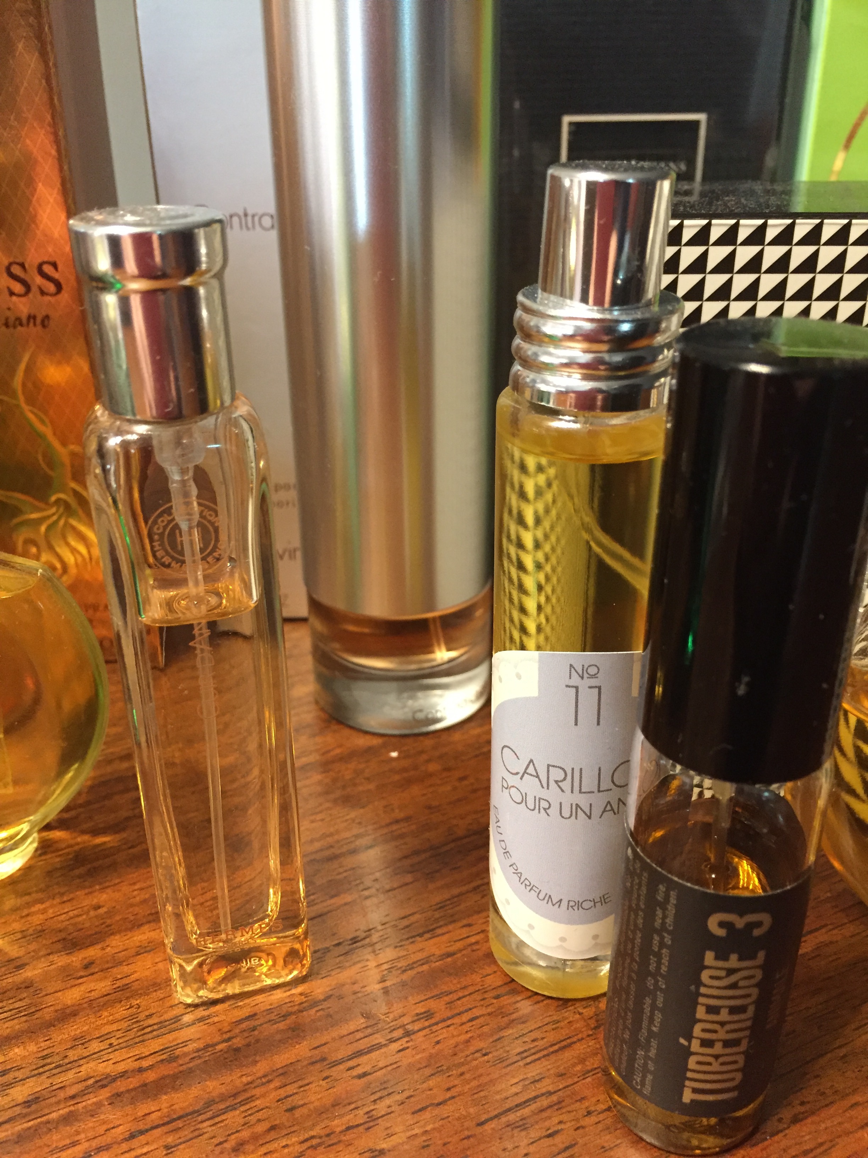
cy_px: 579
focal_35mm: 29
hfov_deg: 48.2
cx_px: 434
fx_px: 970
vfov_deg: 61.7
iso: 250
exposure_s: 1/33
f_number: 2.2
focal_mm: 4.15
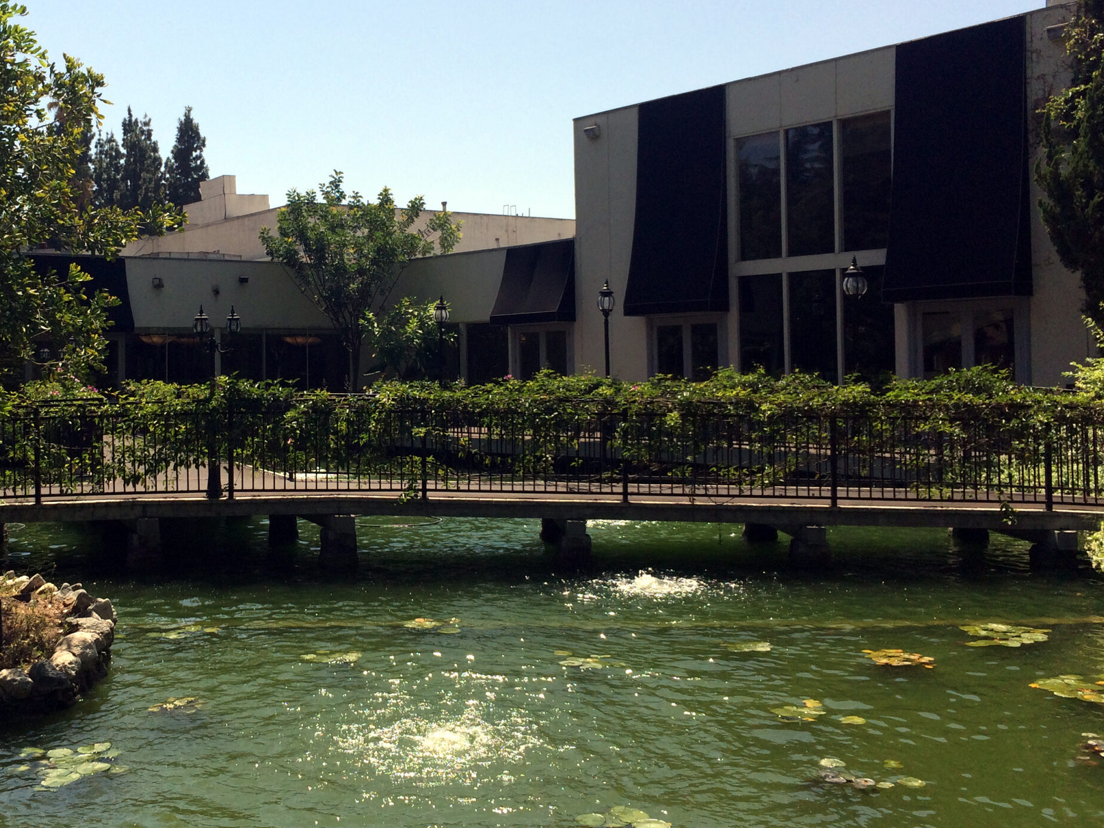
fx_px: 1276
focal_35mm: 40
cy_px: 337
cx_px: 349
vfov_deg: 35.8
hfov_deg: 45.9
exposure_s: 1/2740
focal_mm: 4.15
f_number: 2.2
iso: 32
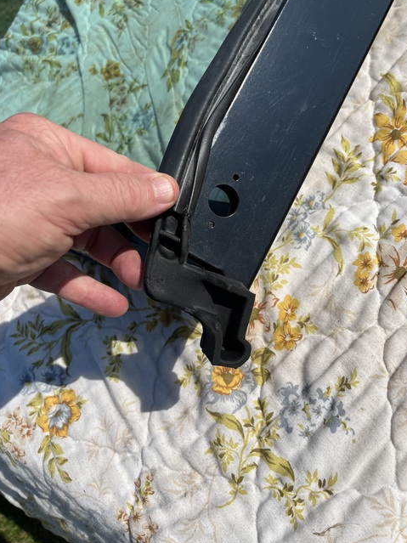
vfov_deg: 63.4
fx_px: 439
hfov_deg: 49.7
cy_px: 252
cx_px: 217
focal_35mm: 28
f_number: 1.6
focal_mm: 5.1
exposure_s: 1/6897
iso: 50
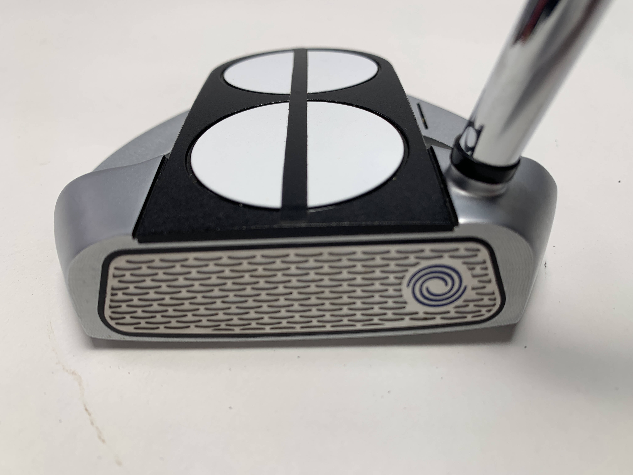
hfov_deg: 67.3
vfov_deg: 53.1
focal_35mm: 26
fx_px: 475
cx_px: 316
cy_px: 238
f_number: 1.8
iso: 25
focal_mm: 4.25
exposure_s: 1/257
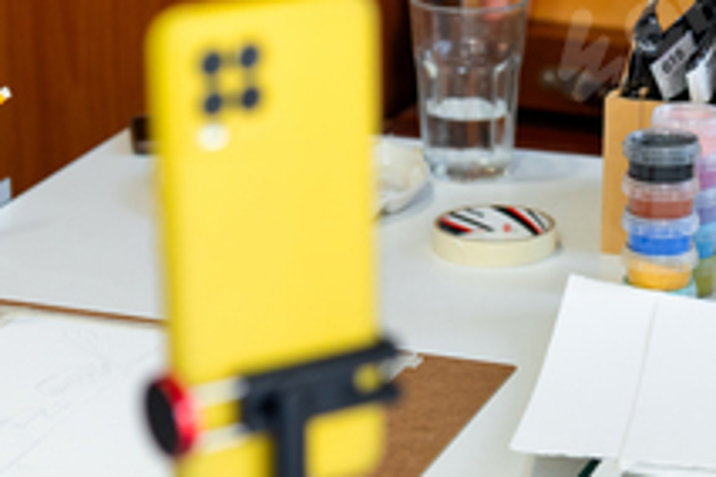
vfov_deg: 10.3
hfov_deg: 15.4
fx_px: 2645
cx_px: 212
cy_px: 129
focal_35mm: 133
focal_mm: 48
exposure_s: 1/200
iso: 400
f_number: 2.8
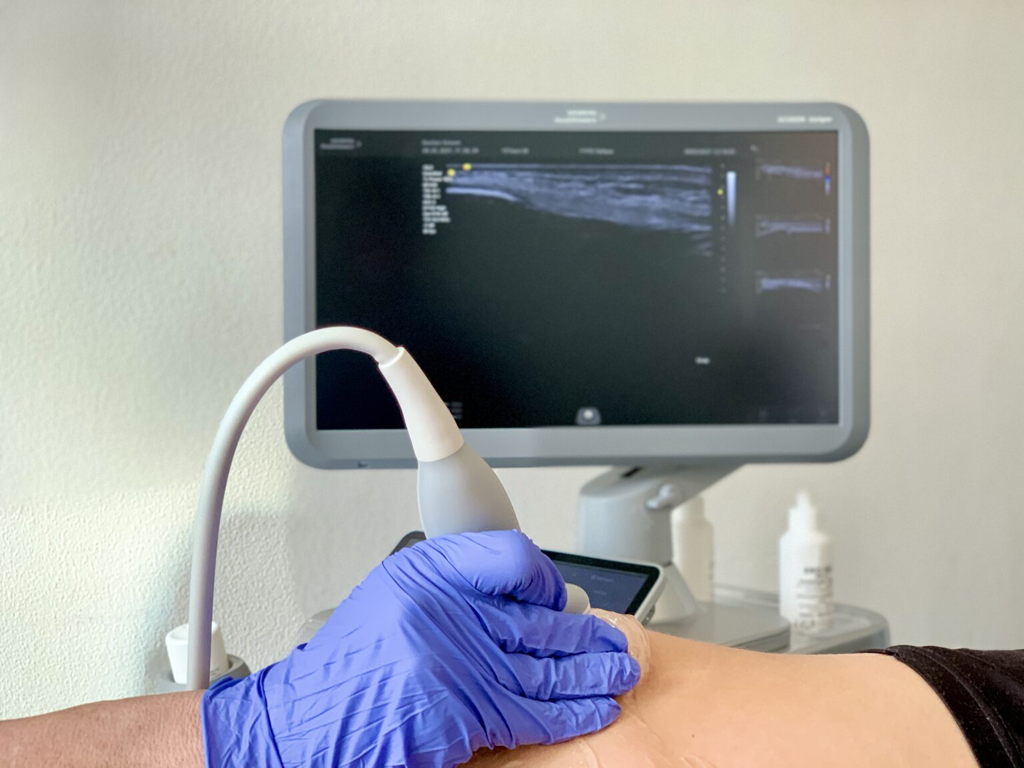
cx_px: 512
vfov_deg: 28.0
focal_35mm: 52
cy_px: 384
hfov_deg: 36.8
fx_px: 1538
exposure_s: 1/60
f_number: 2.4
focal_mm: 6
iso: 320
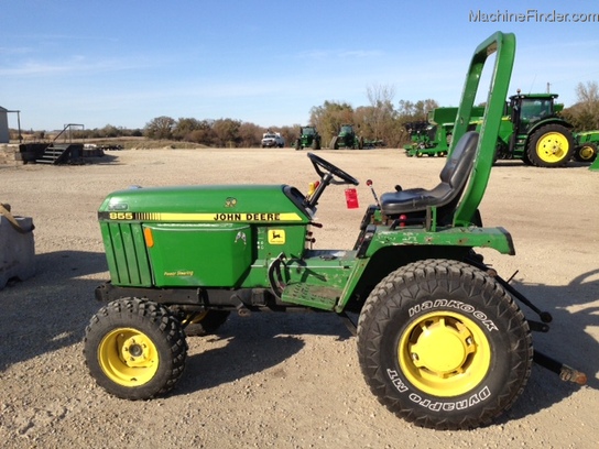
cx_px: 300
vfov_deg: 42.9
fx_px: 571
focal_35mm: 33
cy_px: 224
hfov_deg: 55.4
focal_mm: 4.13
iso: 50
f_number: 2.4
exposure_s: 1/1427
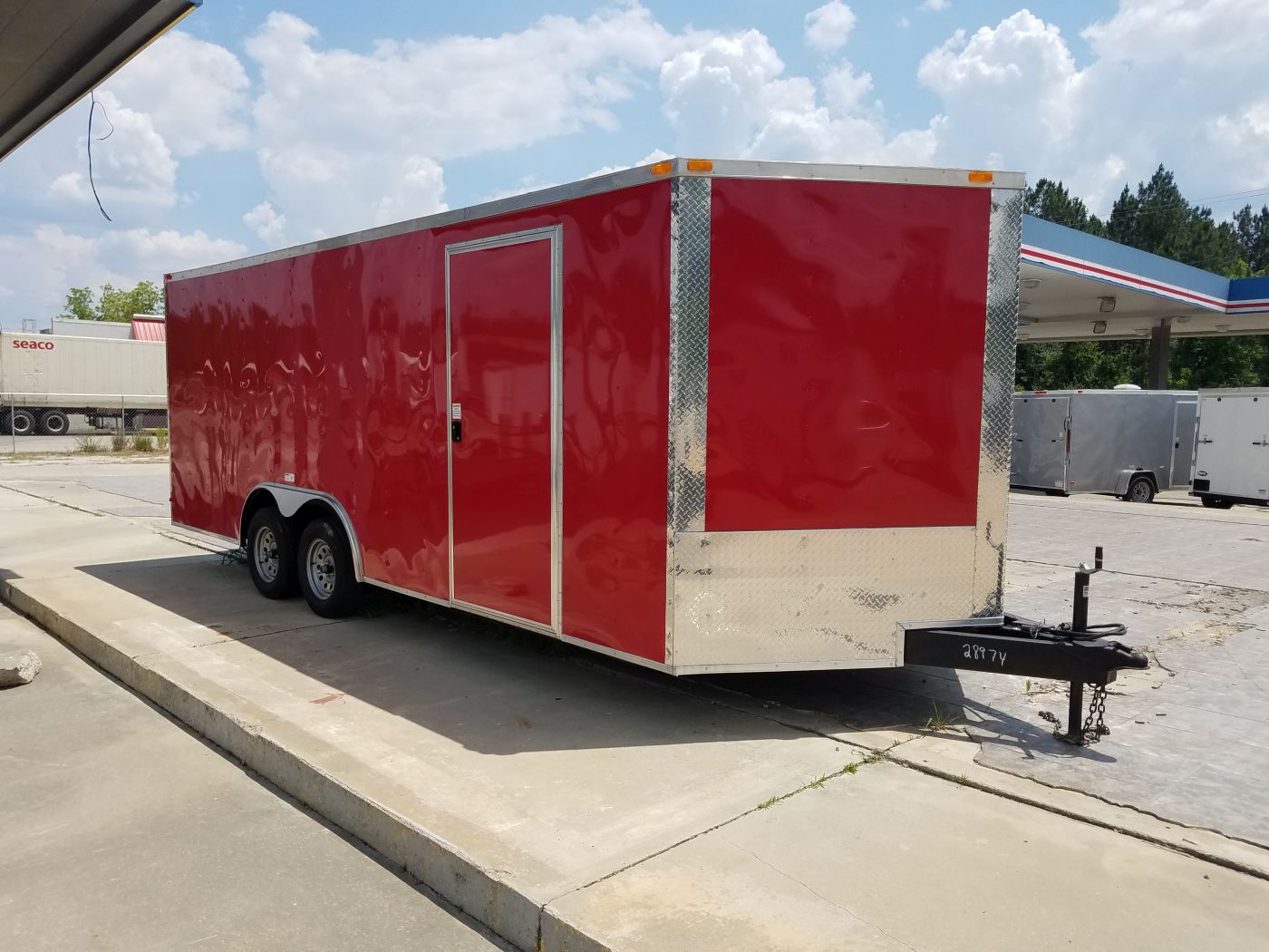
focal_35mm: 26
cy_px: 476
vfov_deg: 53.1
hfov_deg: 67.3
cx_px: 634
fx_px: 953
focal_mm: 4.2
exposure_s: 1/3392
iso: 50
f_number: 1.7
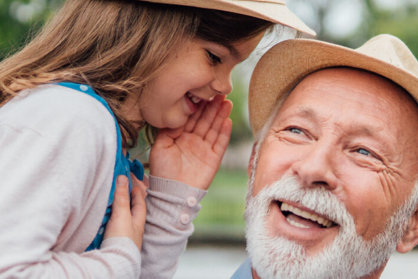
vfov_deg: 16.9
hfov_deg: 24.9
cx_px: 274
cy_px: 131
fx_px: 940
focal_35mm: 81
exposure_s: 1/1250
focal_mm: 30
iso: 1000
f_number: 1.4
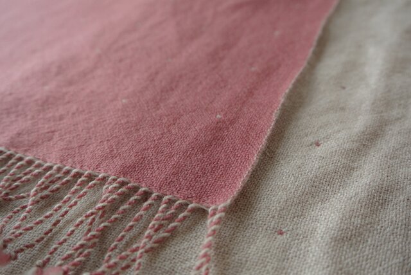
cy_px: 138
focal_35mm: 40
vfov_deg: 33.5
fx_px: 457
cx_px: 206
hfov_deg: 48.4
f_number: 4.2
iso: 280
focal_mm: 15.1
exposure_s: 1/125
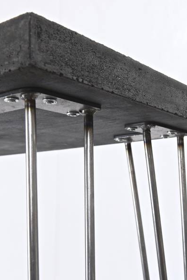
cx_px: 69
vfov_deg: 36.2
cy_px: 141
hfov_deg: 24.6
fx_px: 428
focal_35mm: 55
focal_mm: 24
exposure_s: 1/125
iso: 720
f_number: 5.6
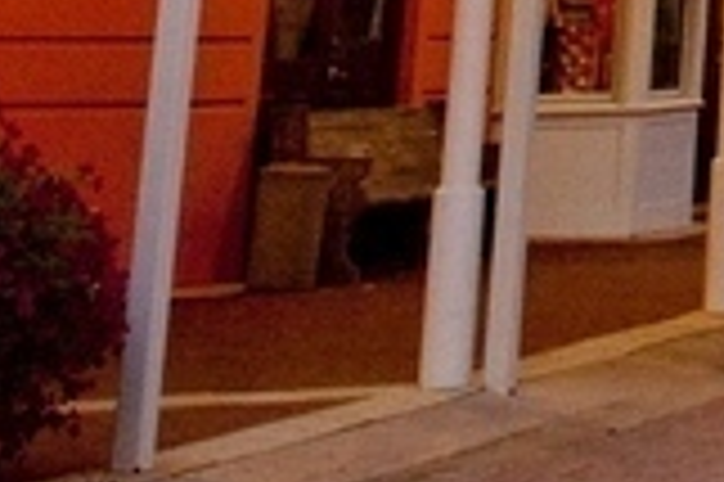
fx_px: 3074
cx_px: 1700
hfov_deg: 11.3
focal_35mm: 153
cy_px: -989
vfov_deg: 7.7
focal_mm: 24
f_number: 5
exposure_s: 1/50
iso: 1250
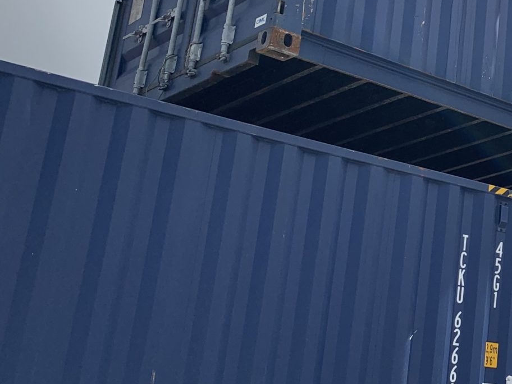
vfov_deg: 20.1
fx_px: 1080
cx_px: 669
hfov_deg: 23.5
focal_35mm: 73
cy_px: 135
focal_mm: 4.25
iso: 25
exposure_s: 1/2208
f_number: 1.8
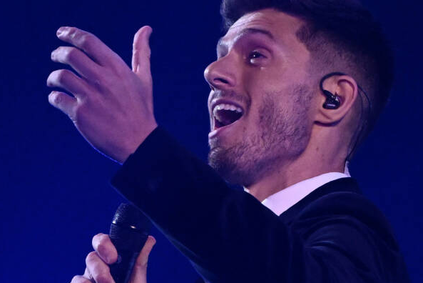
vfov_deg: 1.3
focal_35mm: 1079
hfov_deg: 1.9
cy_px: 352
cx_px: 20
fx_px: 12684
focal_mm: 250
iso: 5000
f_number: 4.5
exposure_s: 1/640
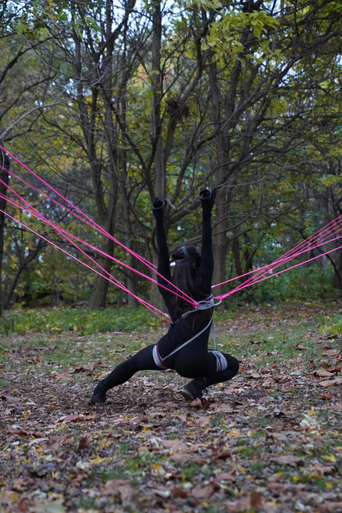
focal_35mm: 70
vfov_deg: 28.8
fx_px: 997
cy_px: 256
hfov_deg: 19.5
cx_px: 171
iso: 5000
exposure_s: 1/640
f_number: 2.8
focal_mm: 70
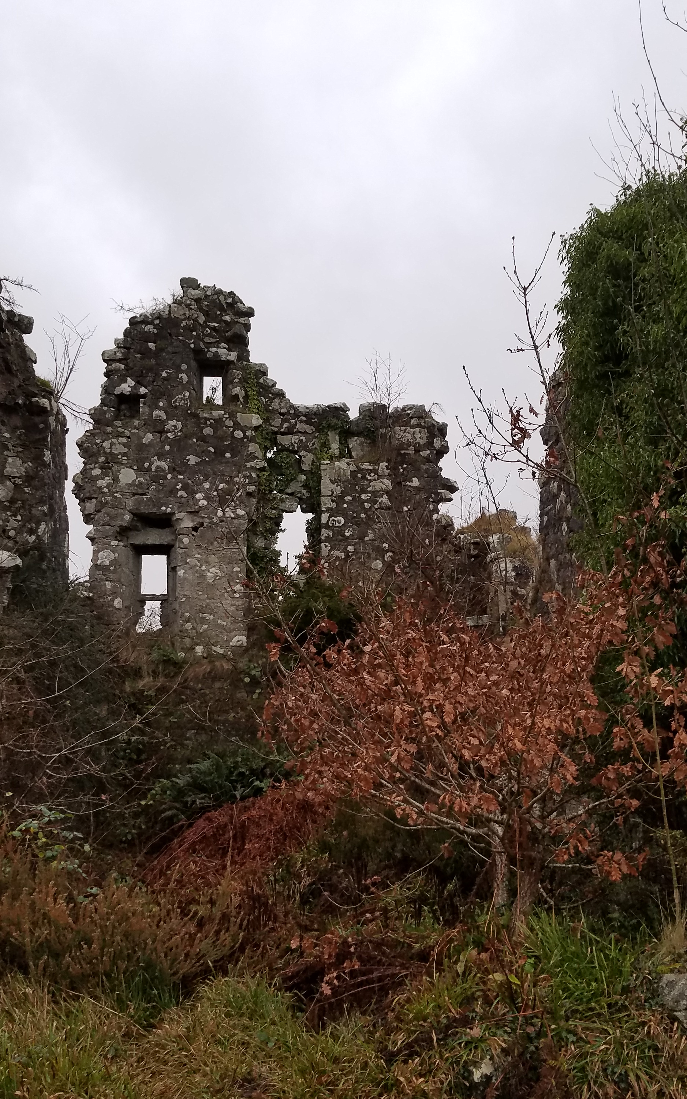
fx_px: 1108
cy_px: 550
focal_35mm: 37
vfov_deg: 52.7
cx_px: 399
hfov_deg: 34.4
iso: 64
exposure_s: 1/60
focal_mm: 4.2
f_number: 1.7
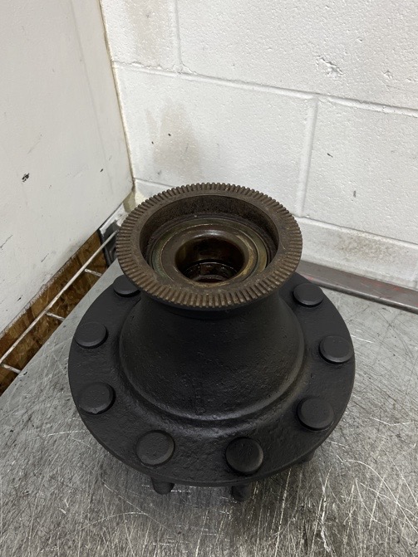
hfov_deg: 45.4
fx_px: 499
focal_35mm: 31
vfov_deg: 58.3
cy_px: 304
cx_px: 209
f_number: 1.5
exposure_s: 1/60
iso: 250
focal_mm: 5.7
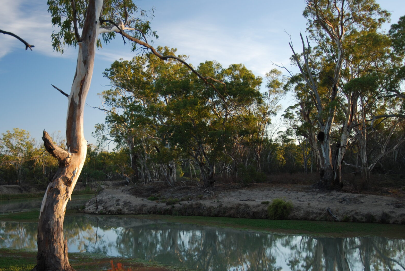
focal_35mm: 43
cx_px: 147
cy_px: 173
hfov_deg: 44.9
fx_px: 484
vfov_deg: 31.1
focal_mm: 22
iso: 100
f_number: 4
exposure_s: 1/30
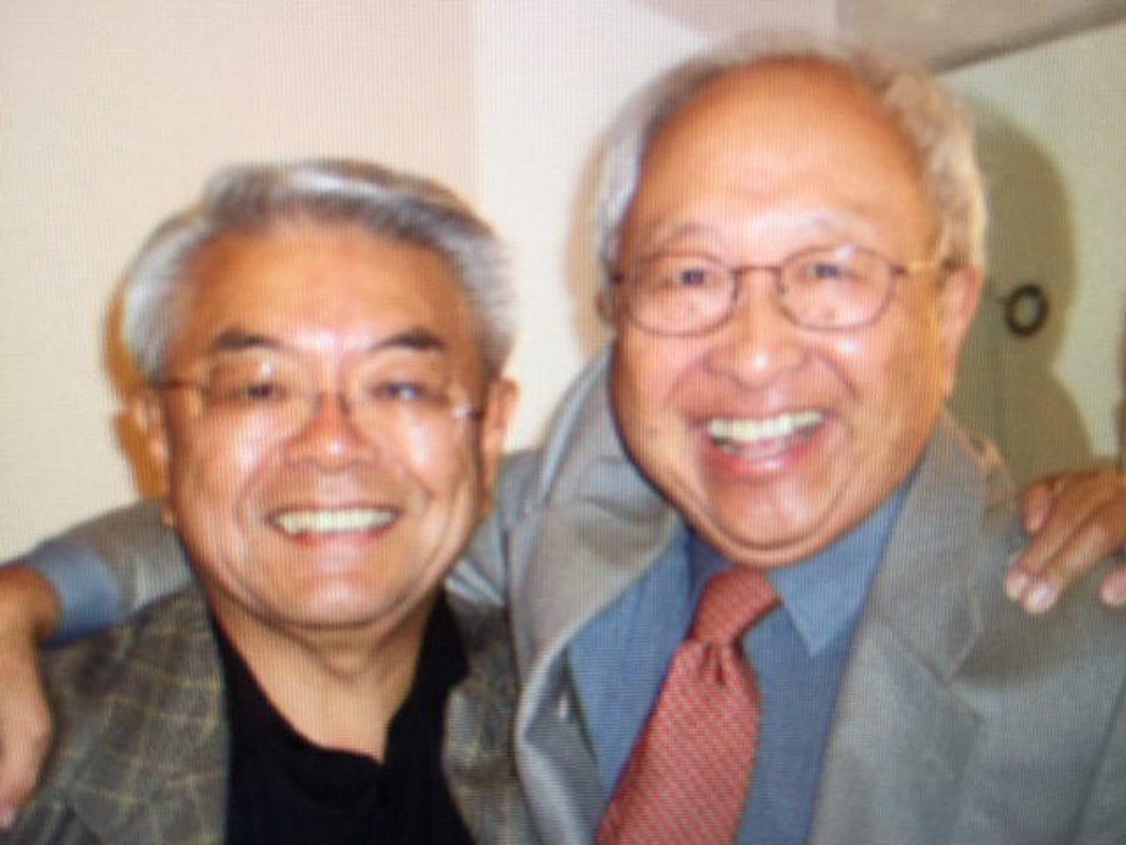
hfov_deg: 61.7
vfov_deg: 48.2
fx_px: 943
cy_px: 422
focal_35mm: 29
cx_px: 563
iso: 32
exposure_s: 1/30
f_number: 2.2
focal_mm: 4.15
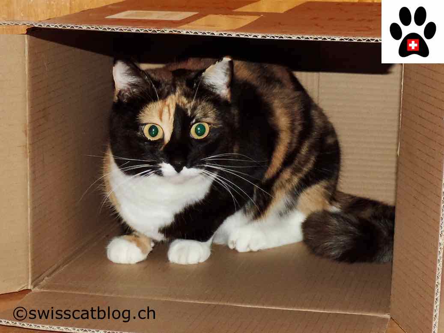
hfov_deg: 38.2
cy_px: 166
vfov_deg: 29.1
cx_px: 222
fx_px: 641
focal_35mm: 50
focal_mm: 8.9
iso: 200
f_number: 3.6
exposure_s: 1/30
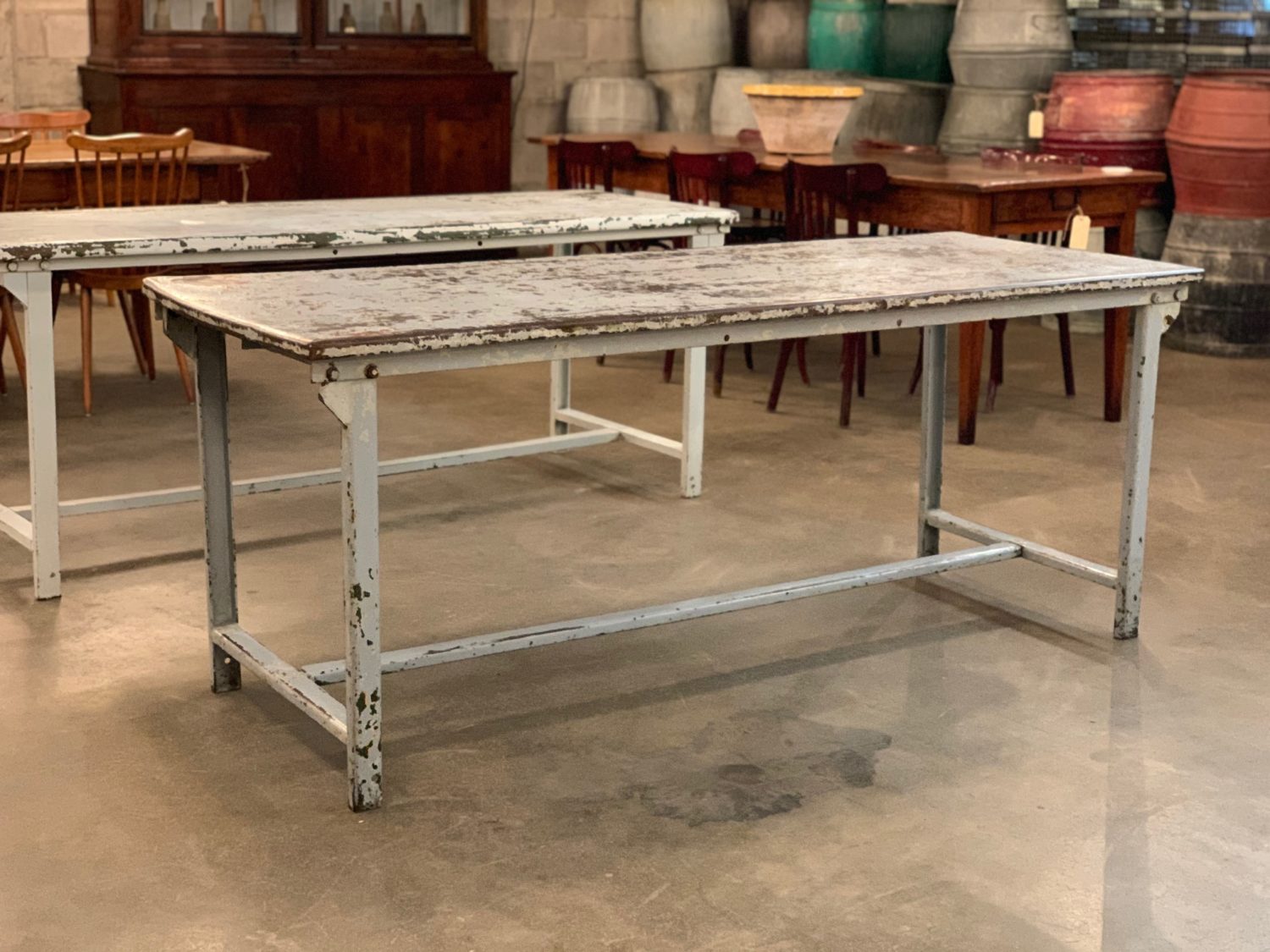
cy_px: 476
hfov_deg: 36.8
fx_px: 1908
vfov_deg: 28.0
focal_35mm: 52
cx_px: 635
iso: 500
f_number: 2.4
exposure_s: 1/33
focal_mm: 6
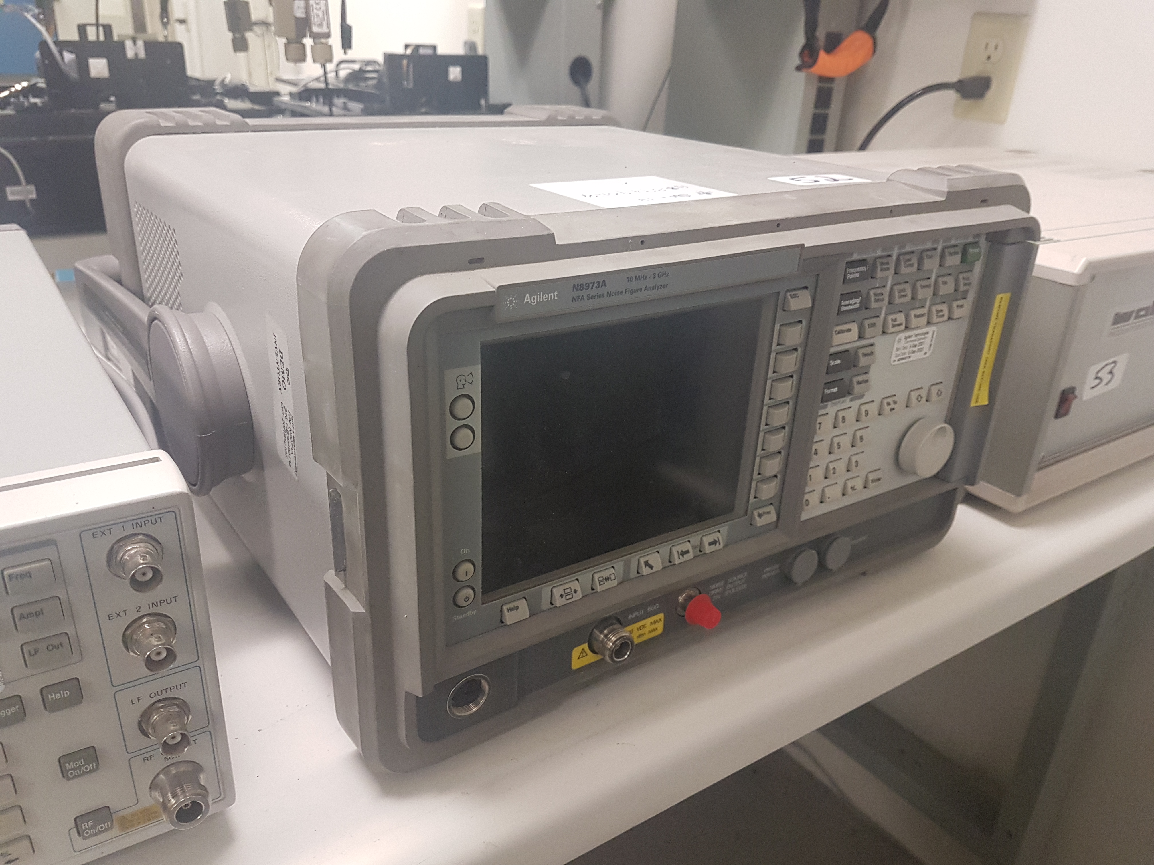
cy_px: 432
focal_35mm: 26
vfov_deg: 53.1
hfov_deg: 67.3
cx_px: 577
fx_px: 867
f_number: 1.7
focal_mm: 4.2
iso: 160
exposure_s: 1/24
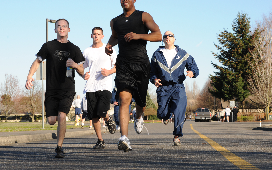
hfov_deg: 20.8
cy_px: 74
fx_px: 741
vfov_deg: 13.1
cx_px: 133
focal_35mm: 100
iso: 640
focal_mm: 92
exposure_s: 1/320
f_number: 14
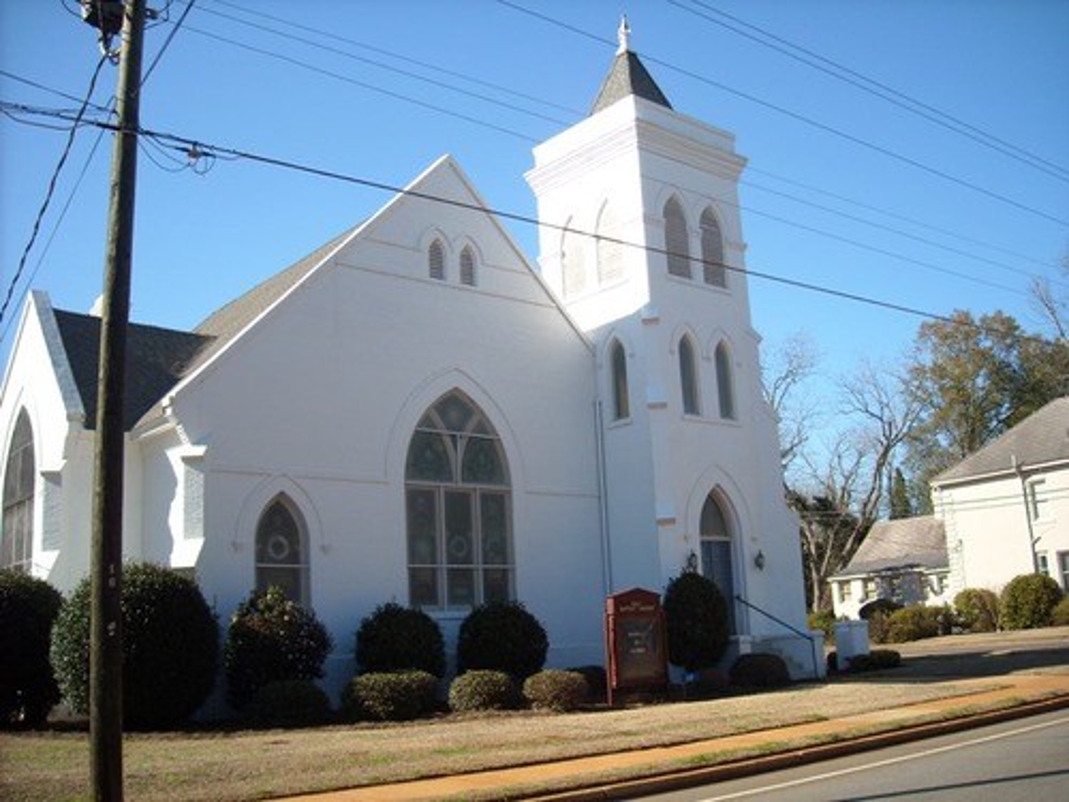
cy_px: 401
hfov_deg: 52.6
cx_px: 534
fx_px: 1081
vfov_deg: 40.7
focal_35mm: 35
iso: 64
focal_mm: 5.7
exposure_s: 1/647
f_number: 2.8
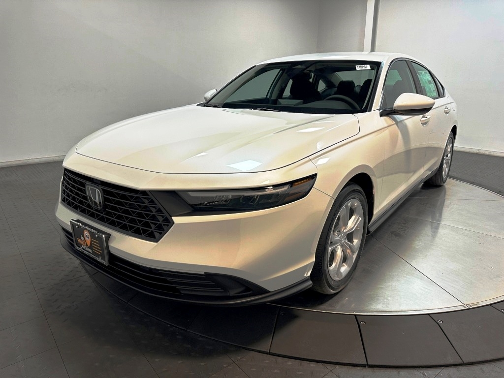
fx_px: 349
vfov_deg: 56.8
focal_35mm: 24
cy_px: 189
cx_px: 252
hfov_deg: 71.6
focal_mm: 6.86
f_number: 1.78
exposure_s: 1/60
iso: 160
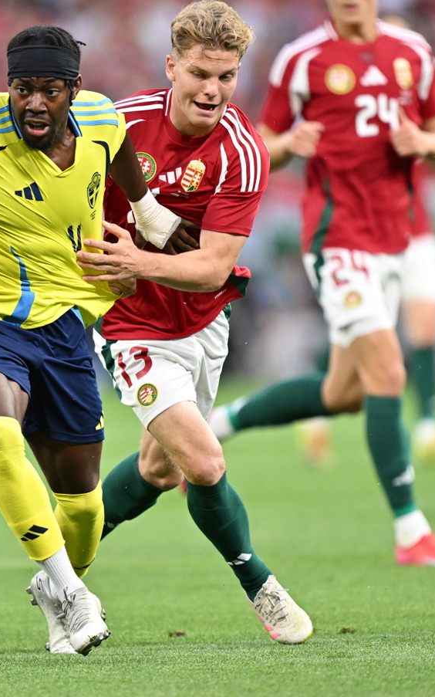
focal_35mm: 614
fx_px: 11652
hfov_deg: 2.1
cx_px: 126
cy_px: 349
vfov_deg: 3.4
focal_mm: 400
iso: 2500
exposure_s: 1/3200
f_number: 2.8
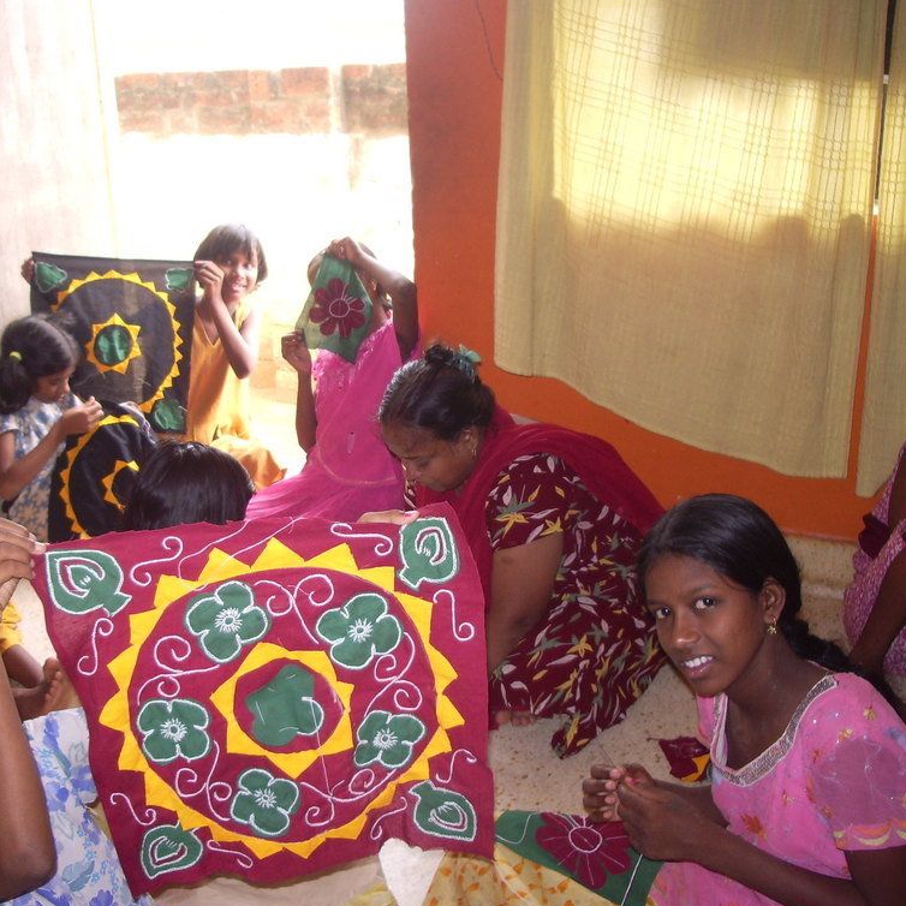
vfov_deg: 40.0
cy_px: 452
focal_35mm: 42
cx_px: 364
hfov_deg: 39.9
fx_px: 1244
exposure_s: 1/40
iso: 80
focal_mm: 5.8
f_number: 2.6
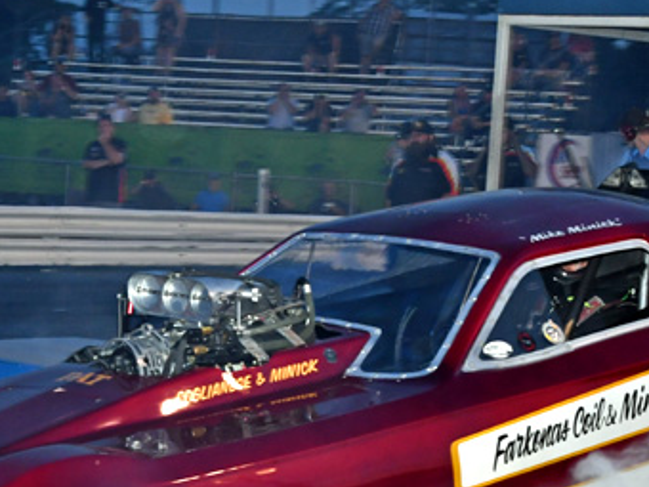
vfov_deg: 11.2
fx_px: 2464
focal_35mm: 131
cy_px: 427
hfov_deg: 15.0
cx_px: 307
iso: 500
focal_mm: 31
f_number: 4.5
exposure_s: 1/250
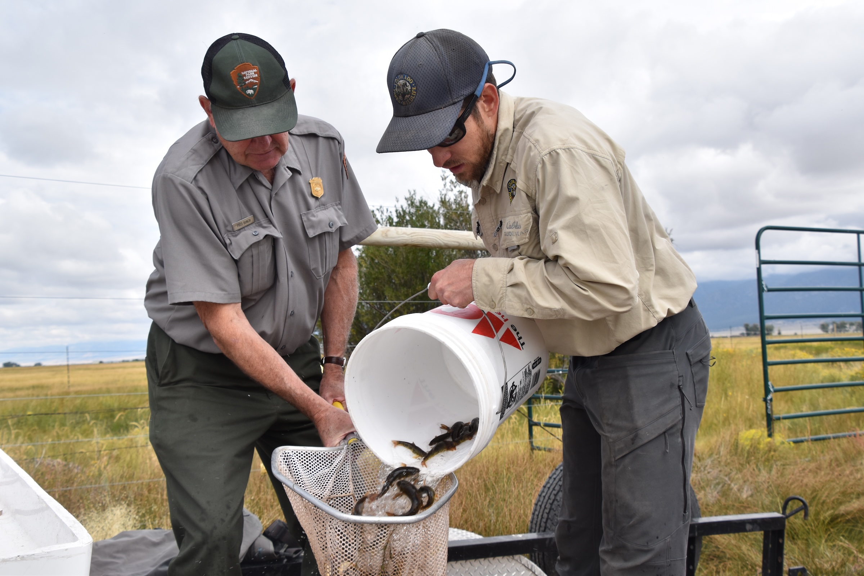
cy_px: 288
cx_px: 432
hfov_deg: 46.4
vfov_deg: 31.9
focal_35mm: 42
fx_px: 1008
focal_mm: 28
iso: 200
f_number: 10
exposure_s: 1/400
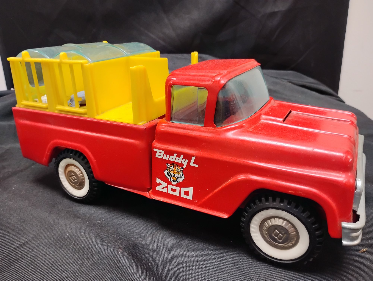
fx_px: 302
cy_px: 140
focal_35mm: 28
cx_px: 186
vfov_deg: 49.9
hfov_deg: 63.4
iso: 891
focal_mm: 4.26
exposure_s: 1/30
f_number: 1.8
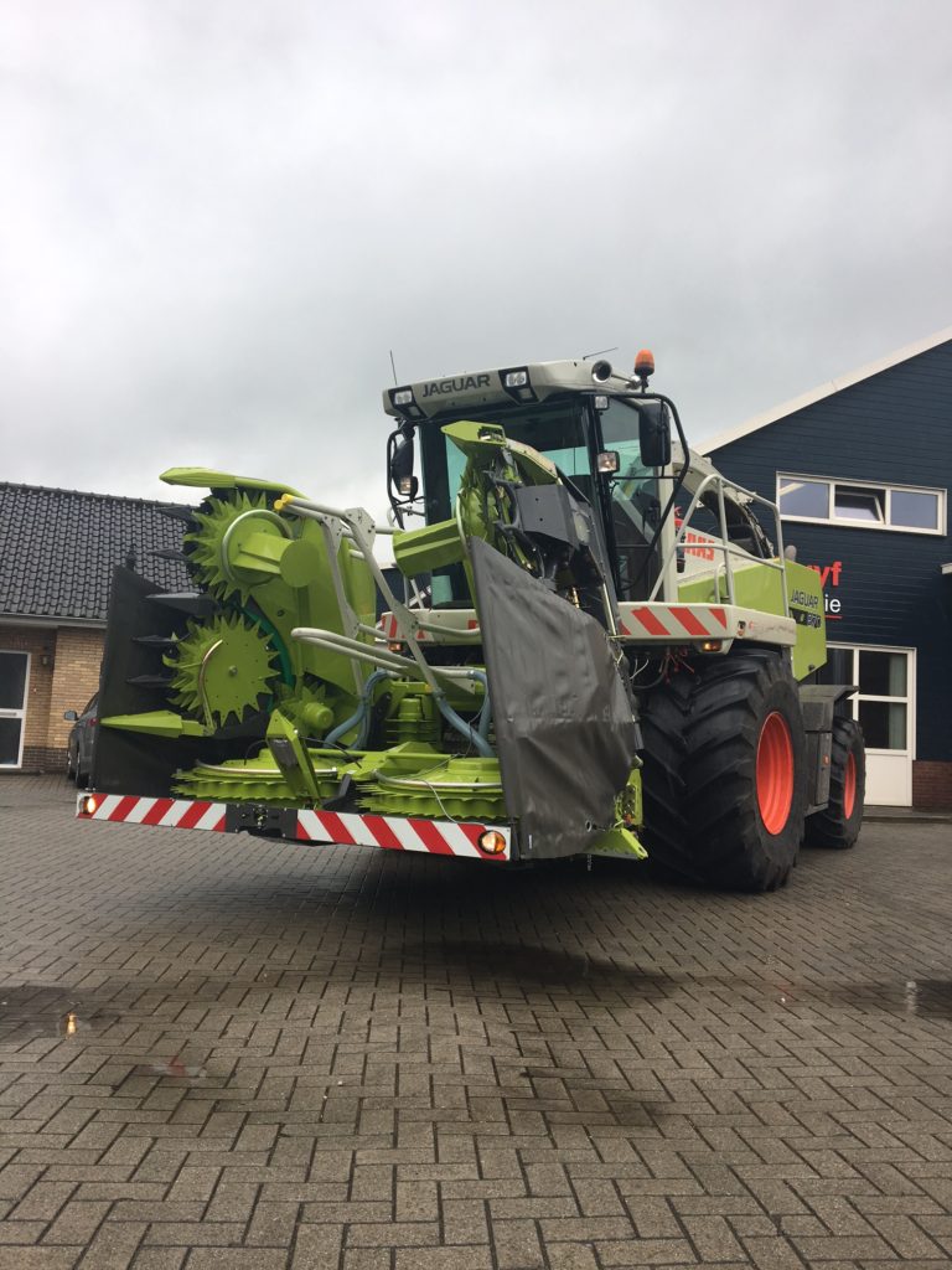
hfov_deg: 48.2
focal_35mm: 29
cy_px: 635
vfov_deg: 61.7
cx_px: 476
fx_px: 1063
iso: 25
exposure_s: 1/255
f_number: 2.2
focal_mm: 4.15
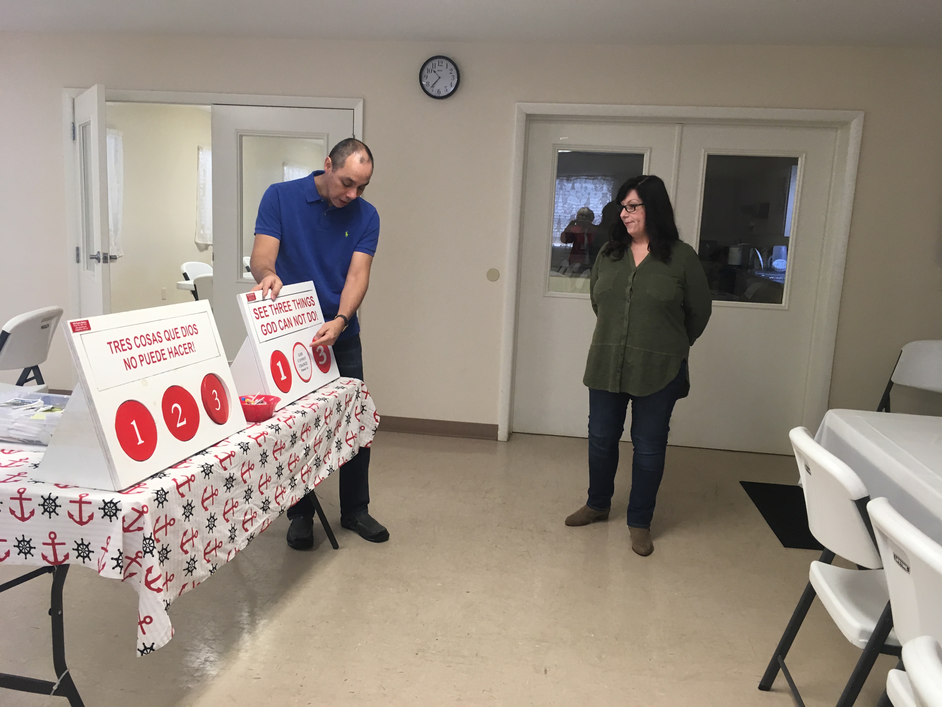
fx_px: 789
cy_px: 354
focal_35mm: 29
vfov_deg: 48.2
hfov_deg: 61.7
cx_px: 471
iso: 40
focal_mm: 4.15
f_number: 2.2
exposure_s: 1/30
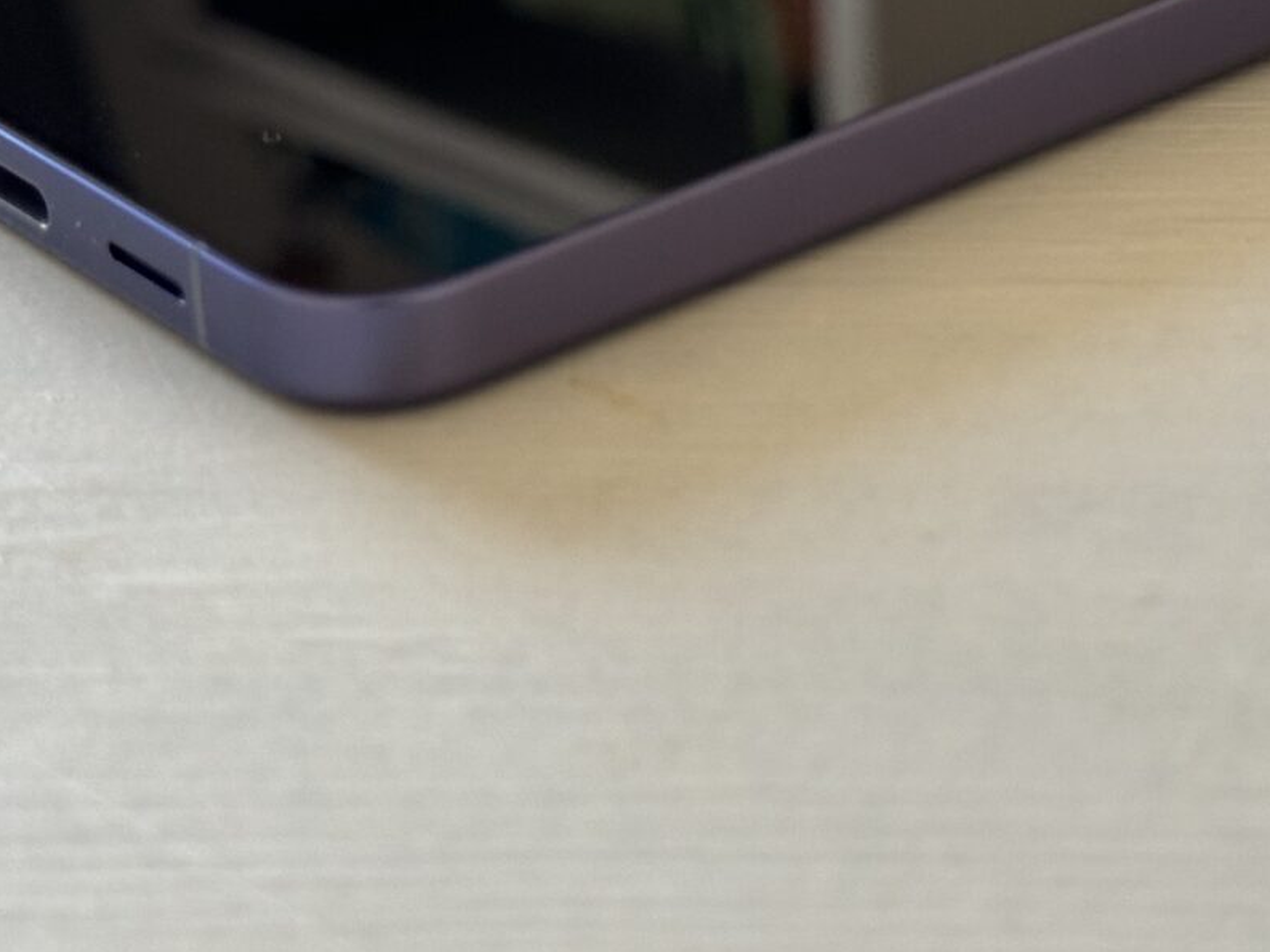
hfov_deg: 21.0
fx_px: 3413
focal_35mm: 93
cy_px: 61
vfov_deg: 15.7
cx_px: 890
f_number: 1.78
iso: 125
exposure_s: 1/60
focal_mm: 6.86
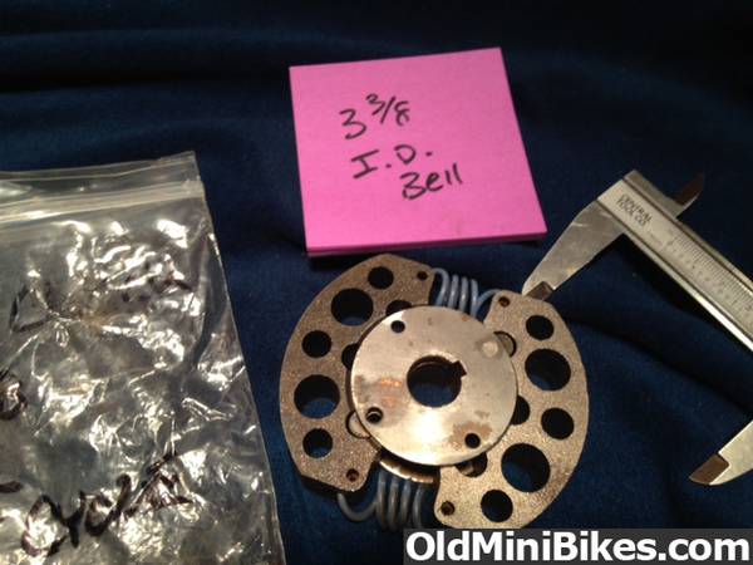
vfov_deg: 42.9
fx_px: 718
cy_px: 282
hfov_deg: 55.4
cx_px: 376
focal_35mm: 33
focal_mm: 4.12
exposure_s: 1/20
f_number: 2.4
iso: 64
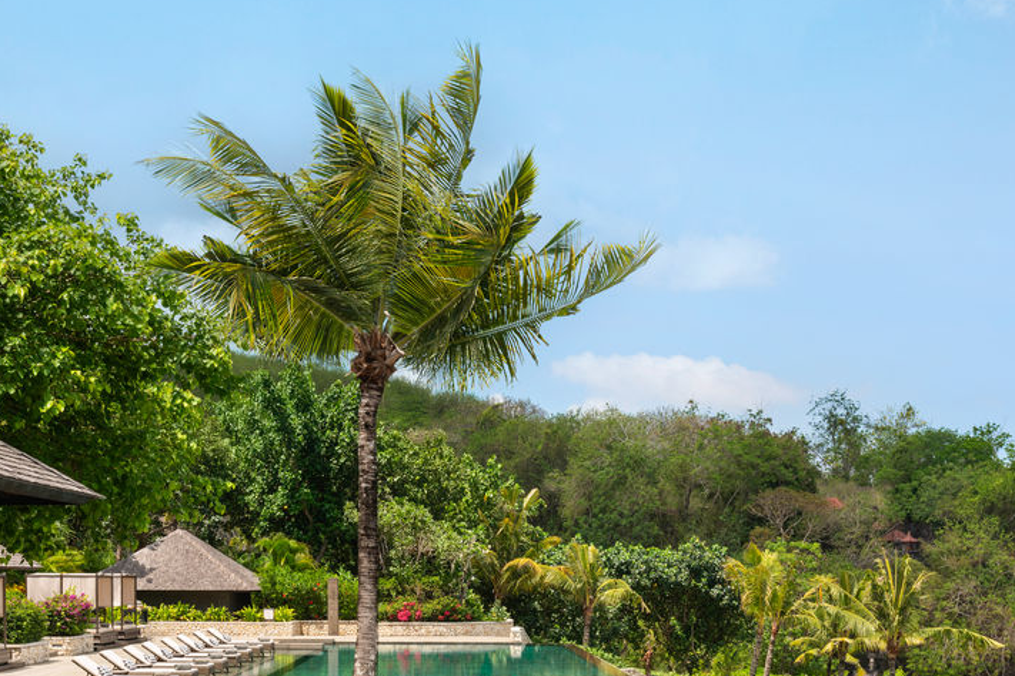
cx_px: 541
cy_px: 576
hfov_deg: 43.6
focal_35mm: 45
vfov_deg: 29.0
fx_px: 1269
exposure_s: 1/200
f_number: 11
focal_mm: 25
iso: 200
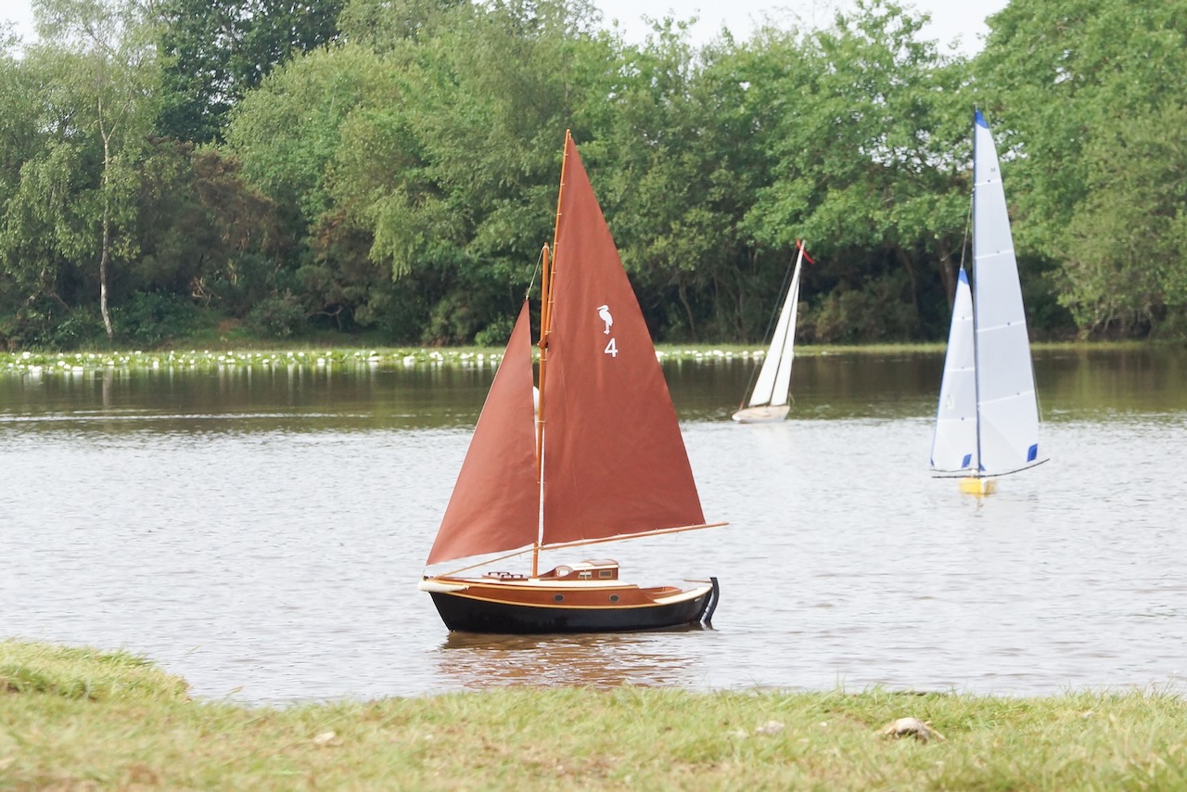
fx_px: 3463
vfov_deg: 13.0
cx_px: 594
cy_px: 396
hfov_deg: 19.5
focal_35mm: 105
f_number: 9
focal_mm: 70
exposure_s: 1/400
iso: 400
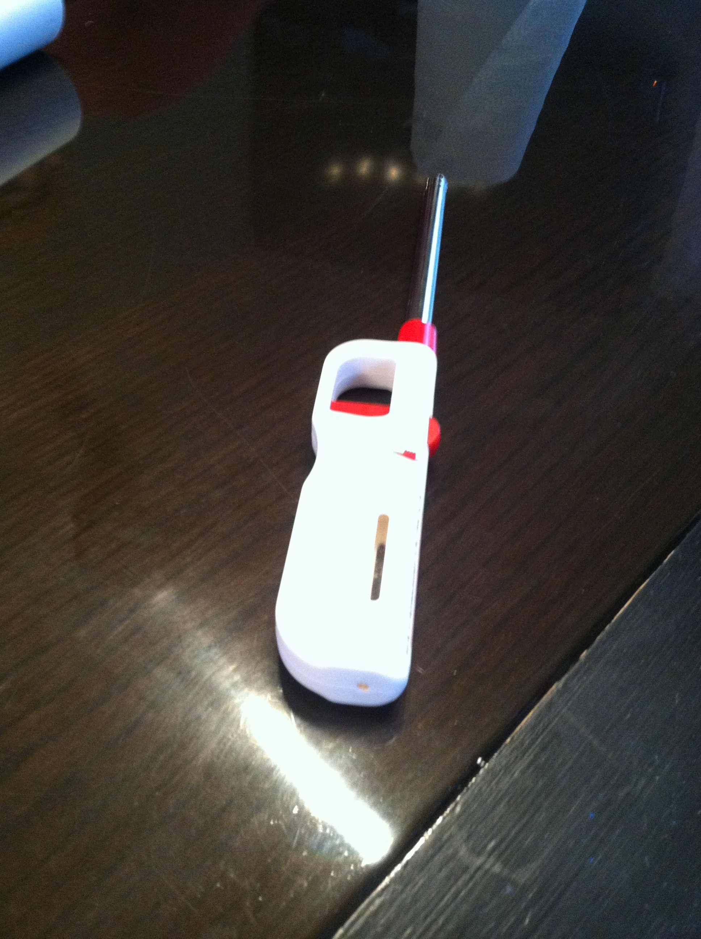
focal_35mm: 35
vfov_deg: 52.7
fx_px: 948
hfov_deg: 40.6
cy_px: 470
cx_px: 350
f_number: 2.8
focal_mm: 3.85
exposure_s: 1/15
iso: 400
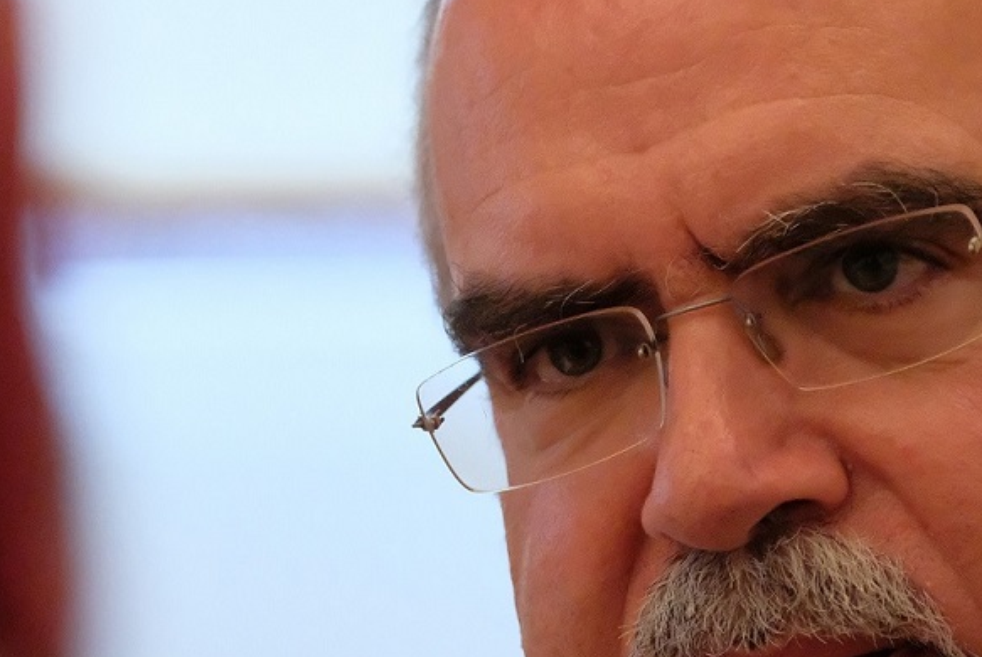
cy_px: 558
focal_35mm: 269
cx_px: 760
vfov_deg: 5.1
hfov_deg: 7.6
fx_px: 7345
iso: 12800
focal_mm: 87.1
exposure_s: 1/900
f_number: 3.2
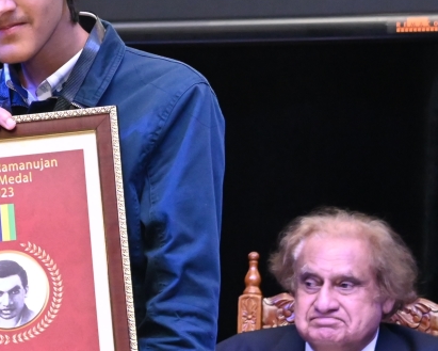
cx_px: -60
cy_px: 184
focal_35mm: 145
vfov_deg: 10.7
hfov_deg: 13.0
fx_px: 1880
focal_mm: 62
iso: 6400
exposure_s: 1/200
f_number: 7.1
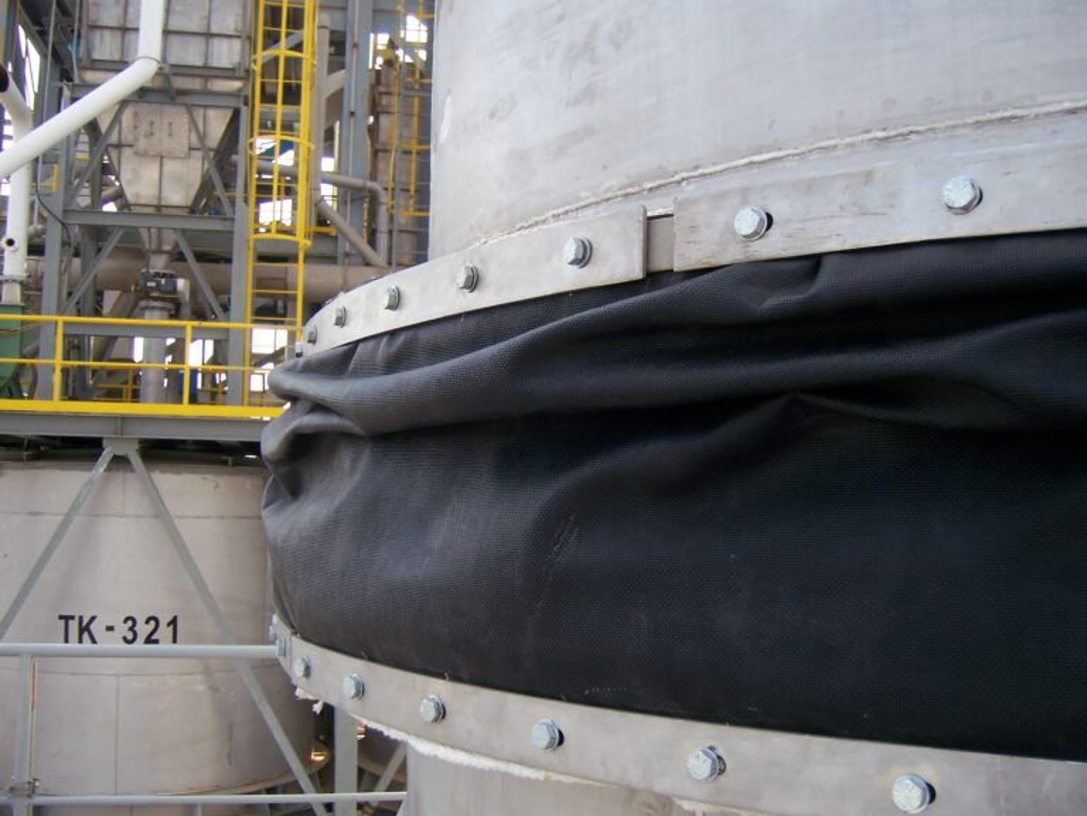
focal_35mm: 36
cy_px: 408
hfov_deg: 51.3
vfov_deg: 39.7
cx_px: 544
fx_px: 1131
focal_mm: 6
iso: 80
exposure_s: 1/400
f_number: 2.8
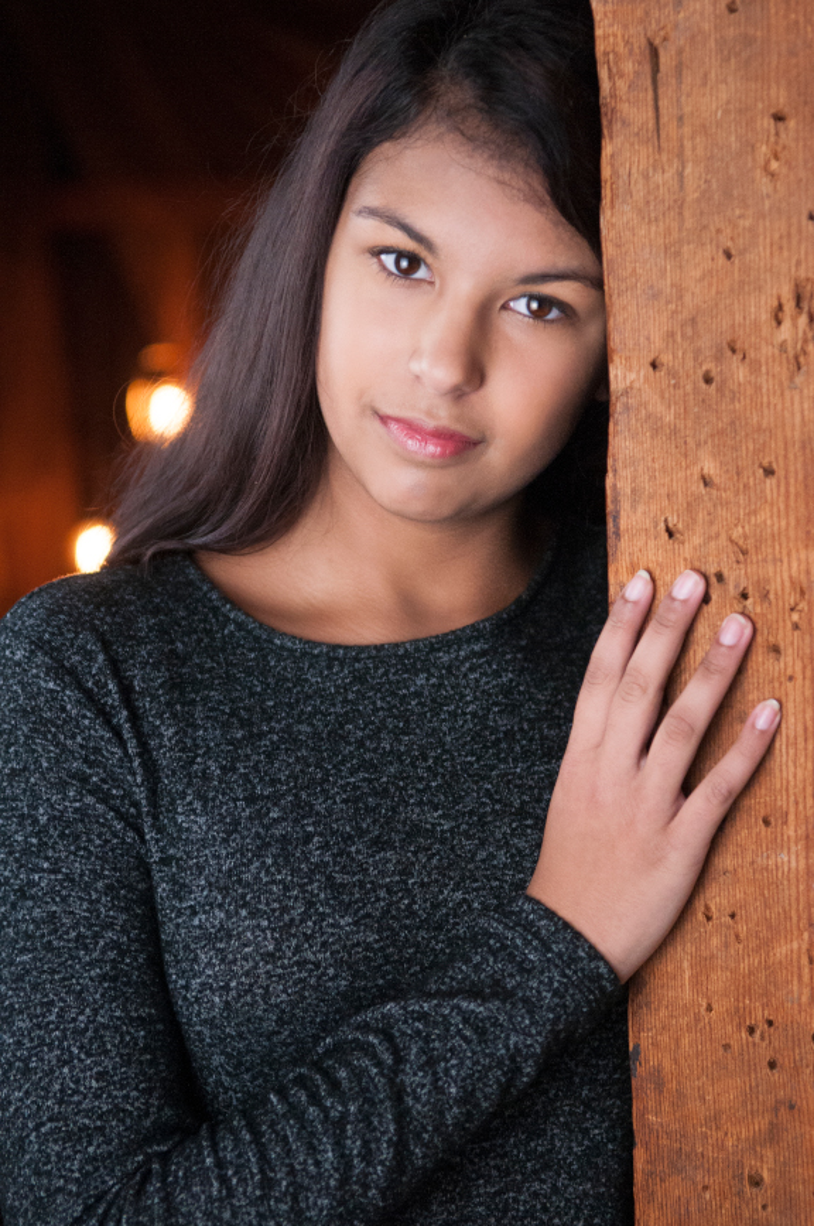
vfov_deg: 24.6
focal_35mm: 82
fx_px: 2805
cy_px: 613
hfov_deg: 16.5
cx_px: 407
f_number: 2.8
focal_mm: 55
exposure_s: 1/640
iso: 1250
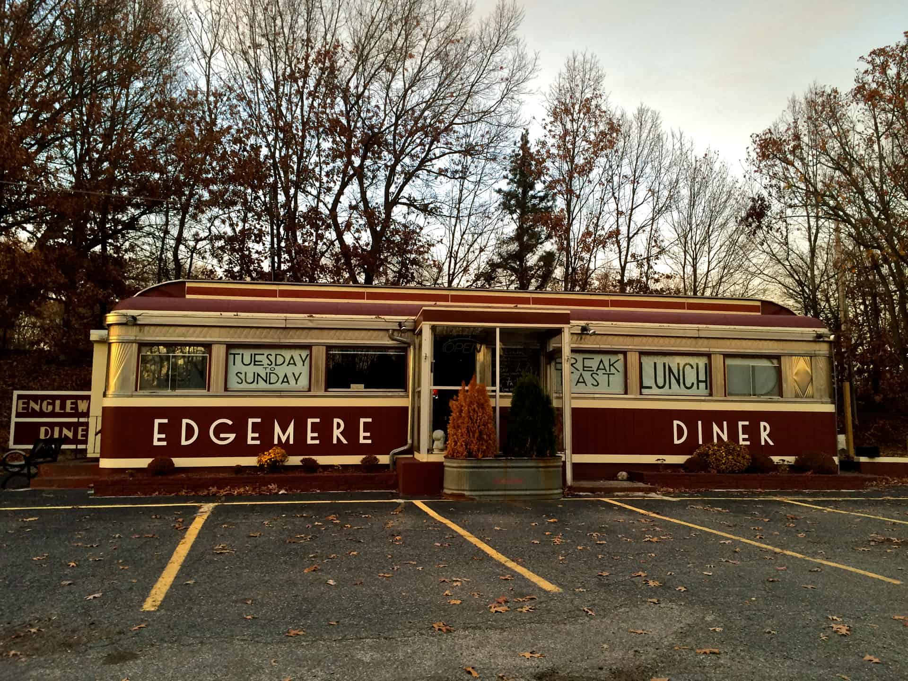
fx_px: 761
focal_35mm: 29
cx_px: 454
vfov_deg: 48.2
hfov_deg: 61.7
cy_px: 340
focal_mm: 4.15
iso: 32
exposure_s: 1/30
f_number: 2.2
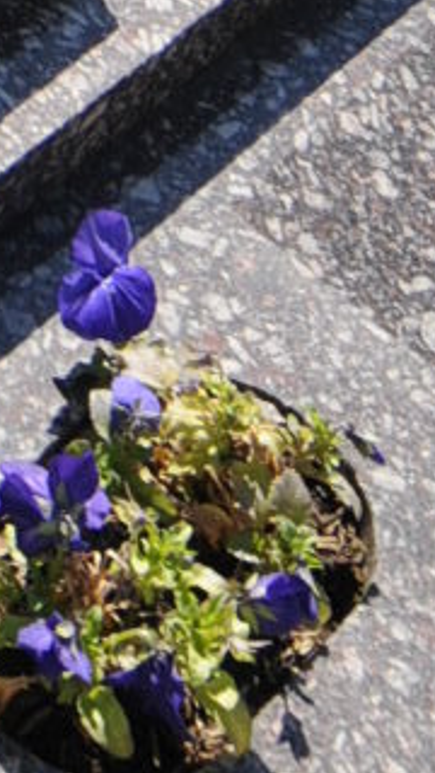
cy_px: -1024
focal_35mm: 126
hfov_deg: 7.8
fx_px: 2584
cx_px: -1020
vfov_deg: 13.2
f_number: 7.1
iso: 200
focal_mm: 12
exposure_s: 1/400
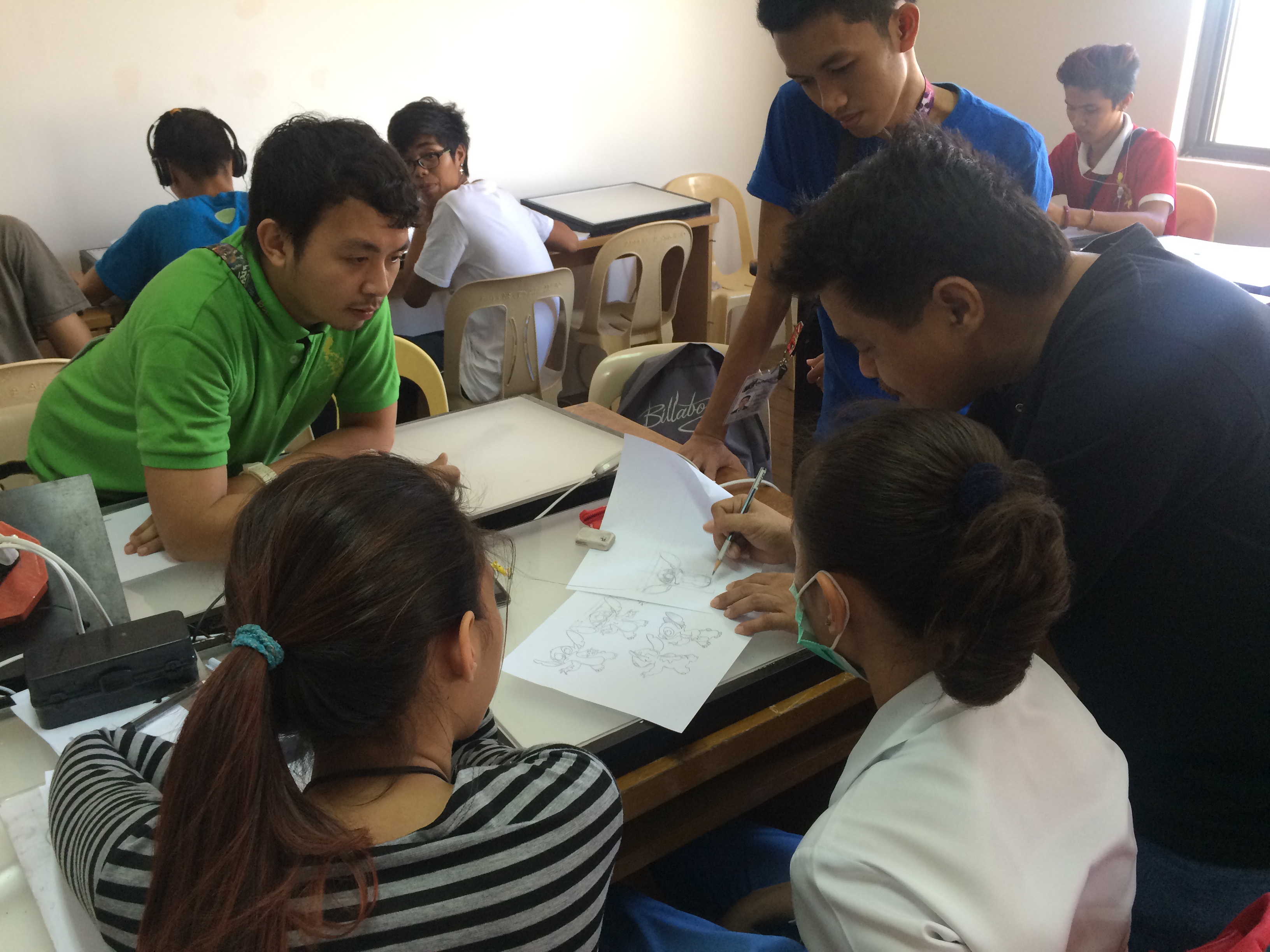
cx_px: 635
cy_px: 476
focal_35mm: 29
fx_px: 1064
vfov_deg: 48.2
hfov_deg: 61.7
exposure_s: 1/30
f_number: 2.2
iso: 50
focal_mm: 4.15
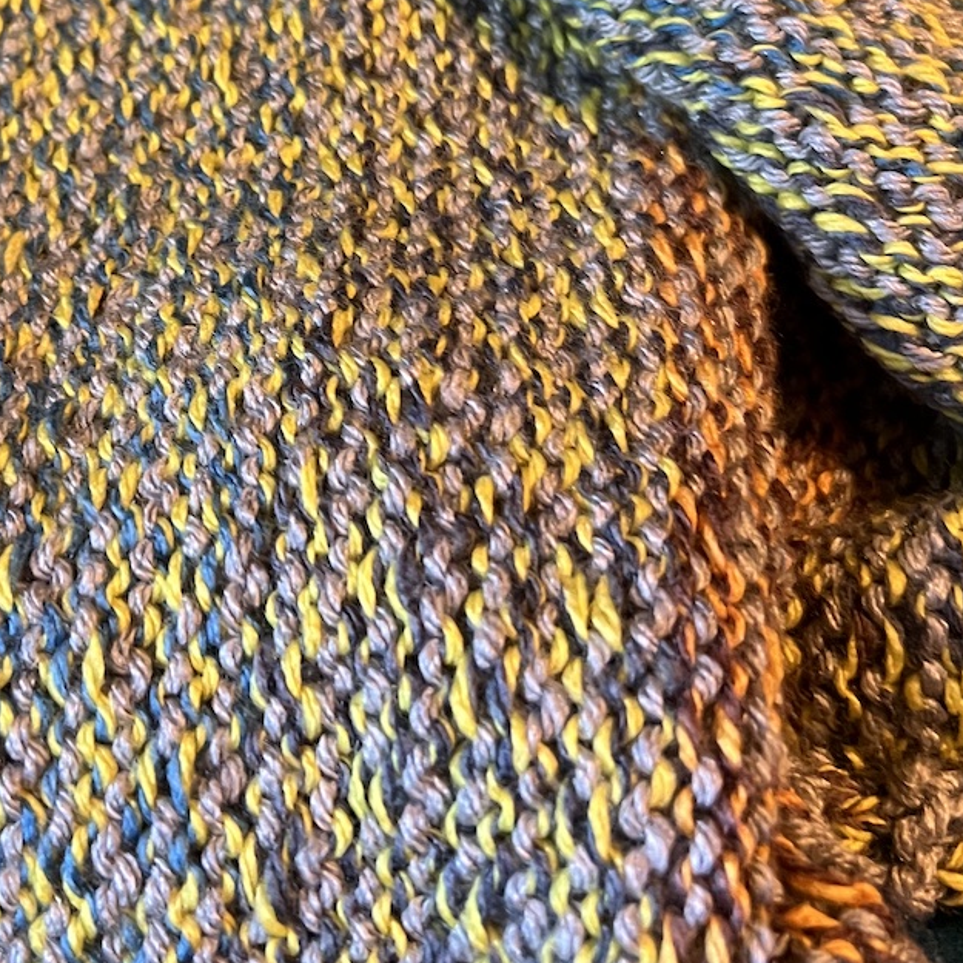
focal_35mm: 49
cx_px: 225
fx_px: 1542
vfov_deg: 34.0
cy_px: 249
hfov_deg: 33.9
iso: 500
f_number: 1.5
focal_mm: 5.7
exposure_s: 1/60
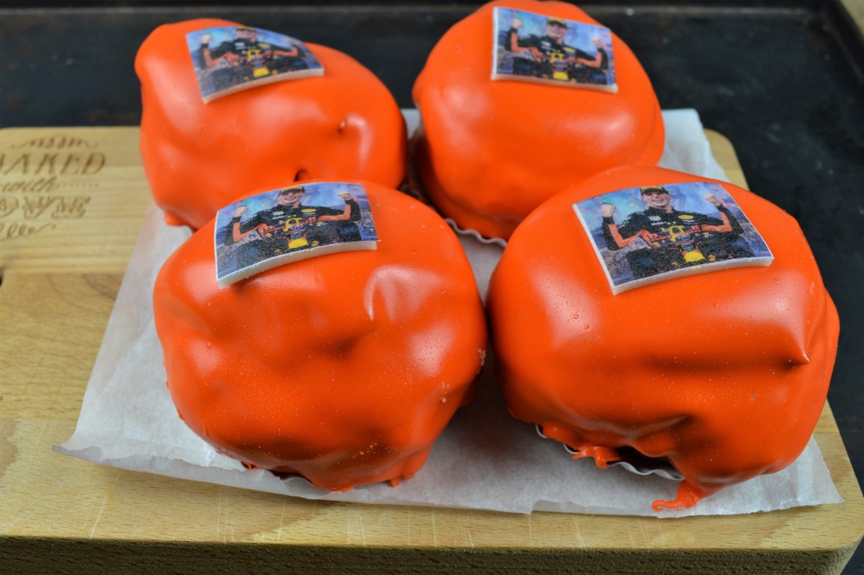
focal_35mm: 36
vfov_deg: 36.8
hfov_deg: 53.2
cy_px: 288
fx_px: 863
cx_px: 432
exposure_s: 1/8
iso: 100
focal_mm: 24
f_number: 8
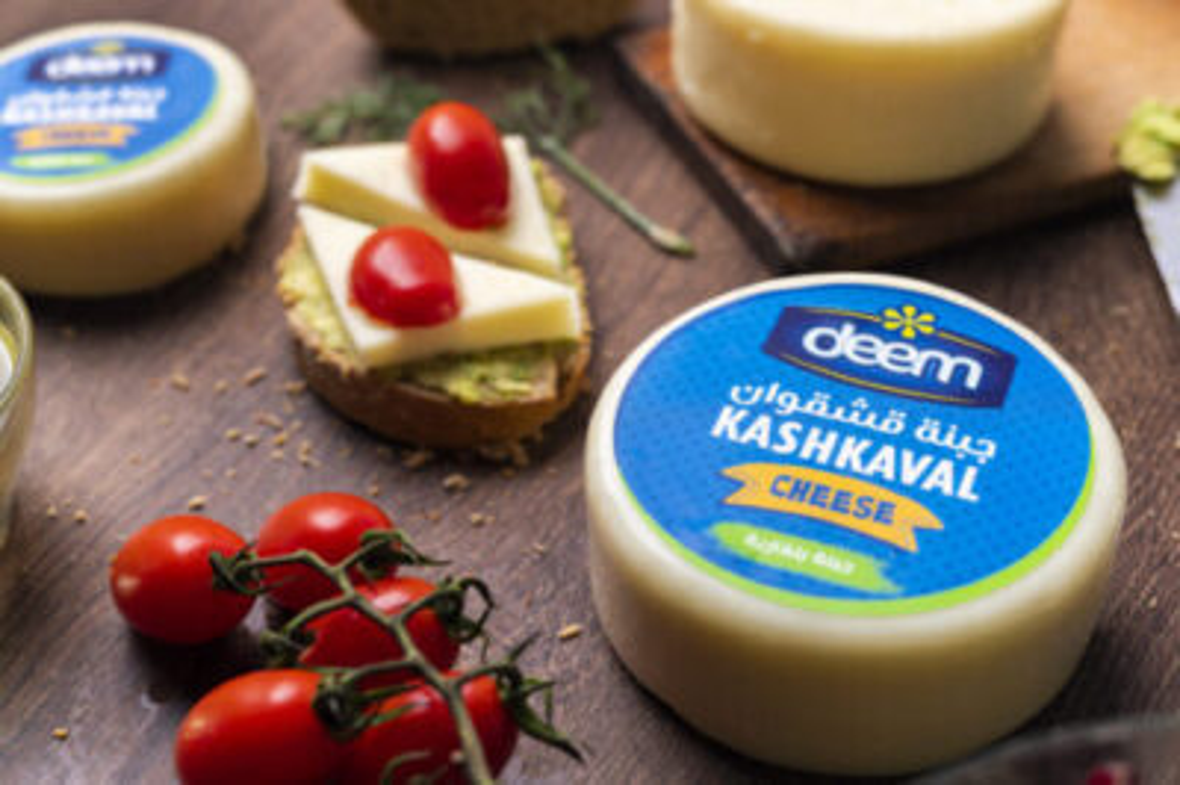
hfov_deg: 39.6
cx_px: 590
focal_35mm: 50
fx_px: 1638
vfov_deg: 26.9
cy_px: 392
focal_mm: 50
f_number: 4.5
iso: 64
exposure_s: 1/160
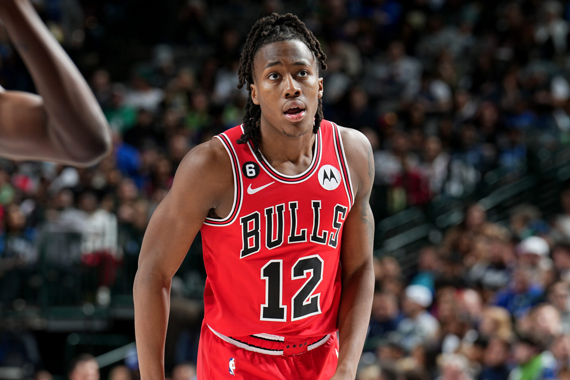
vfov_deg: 4.6
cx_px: 285
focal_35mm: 300
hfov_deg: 6.9
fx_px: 4750
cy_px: 190
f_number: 5
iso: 200
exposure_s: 1/500
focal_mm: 200
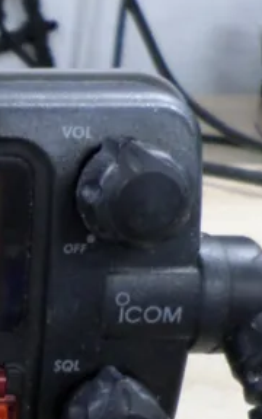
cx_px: -207
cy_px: 292
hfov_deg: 14.0
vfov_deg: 24.8
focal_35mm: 83
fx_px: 948
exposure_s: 1/30
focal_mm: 4.5
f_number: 2.5
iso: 240
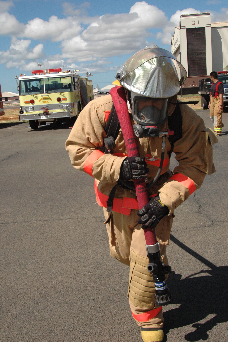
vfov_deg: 43.6
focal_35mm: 45
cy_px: 171
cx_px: 114
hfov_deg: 29.8
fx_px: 428
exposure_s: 1/500
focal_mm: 30
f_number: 16
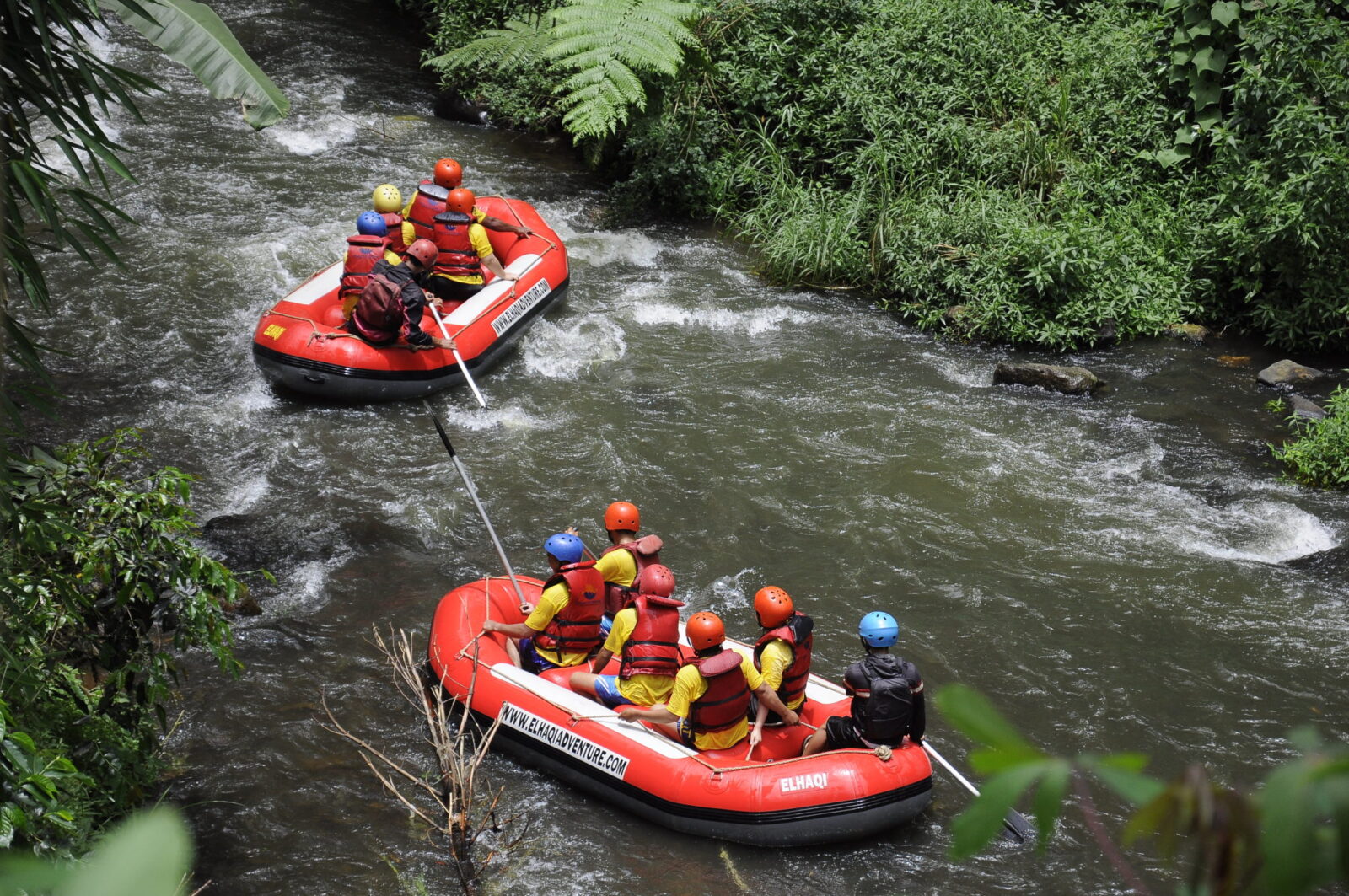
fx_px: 4492
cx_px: 674
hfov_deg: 17.1
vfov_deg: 11.4
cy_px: 448
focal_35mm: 120
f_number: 5.3
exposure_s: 1/1250
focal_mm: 80
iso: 500
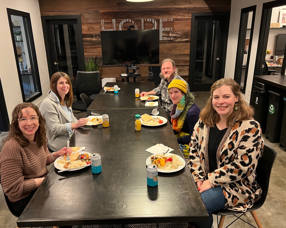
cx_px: 138
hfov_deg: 62.2
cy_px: 112
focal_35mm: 28
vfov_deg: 51.5
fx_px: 237
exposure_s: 1/60
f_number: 1.5
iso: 500
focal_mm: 5.7
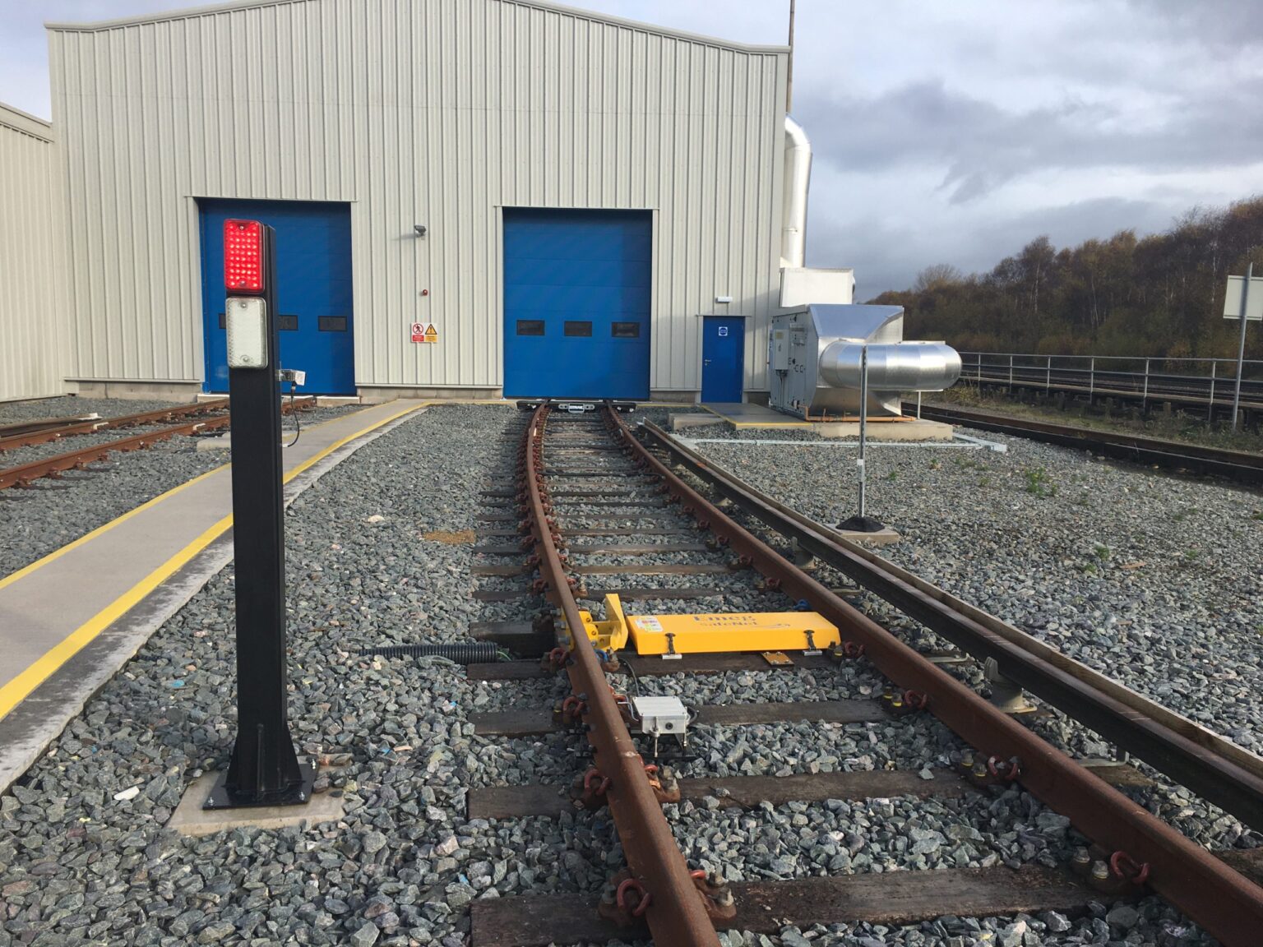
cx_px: 632
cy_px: 474
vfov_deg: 48.2
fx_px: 1058
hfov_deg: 61.7
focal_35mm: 29
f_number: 2.2
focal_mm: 4.15
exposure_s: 1/674
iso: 25
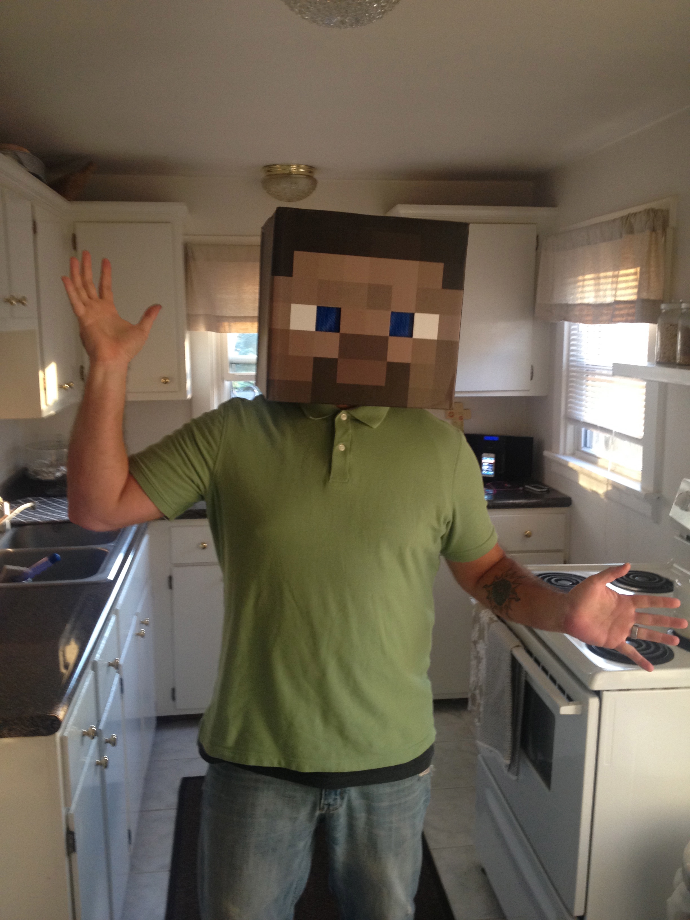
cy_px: 460
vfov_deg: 52.6
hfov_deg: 40.7
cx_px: 345
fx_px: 930
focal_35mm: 35
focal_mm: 4.28
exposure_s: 1/20
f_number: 2.4
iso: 100
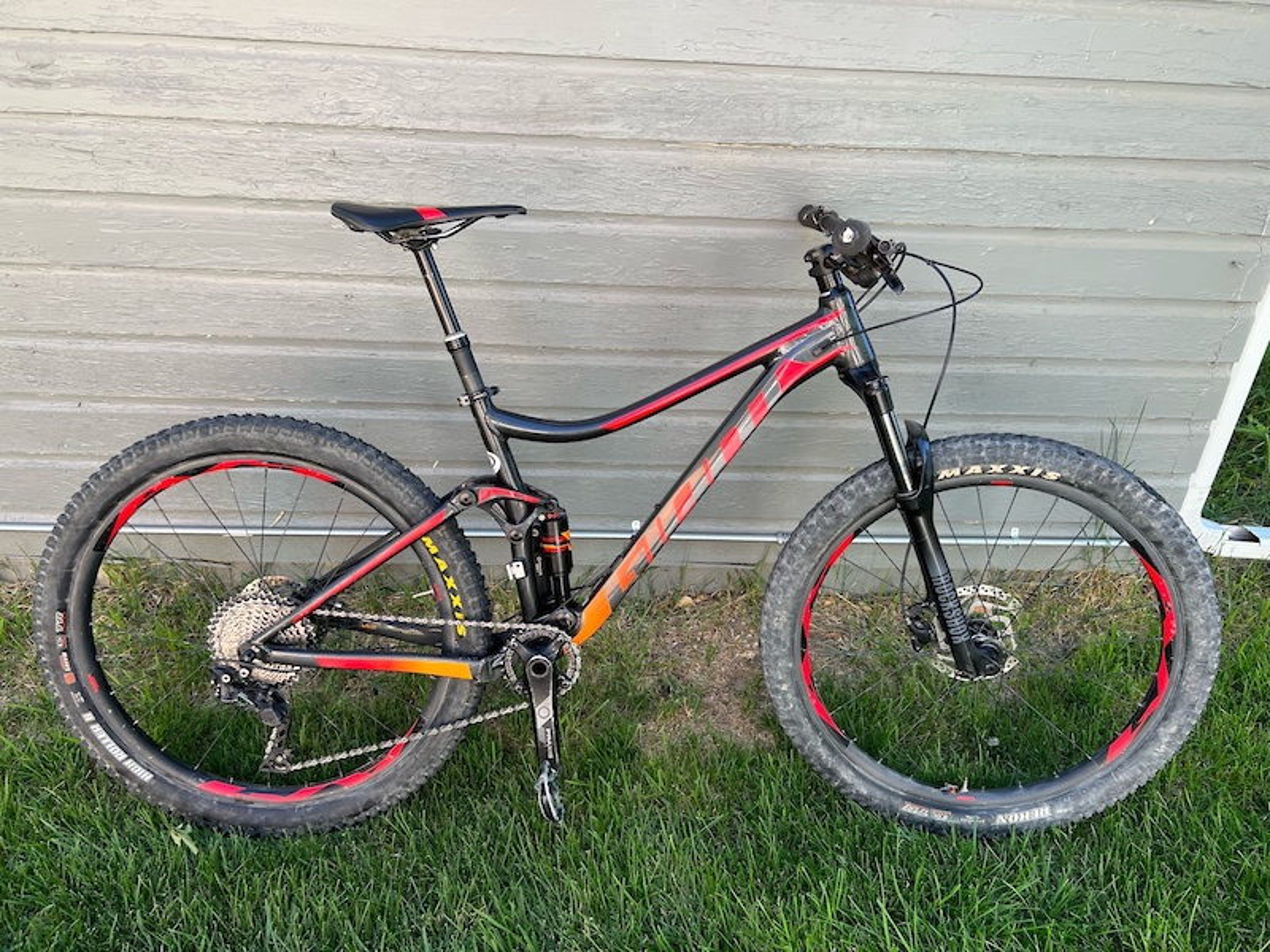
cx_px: 635
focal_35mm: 26
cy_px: 476
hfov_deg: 67.3
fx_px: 954
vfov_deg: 53.1
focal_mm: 5.7
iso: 40
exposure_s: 1/152
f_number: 1.5
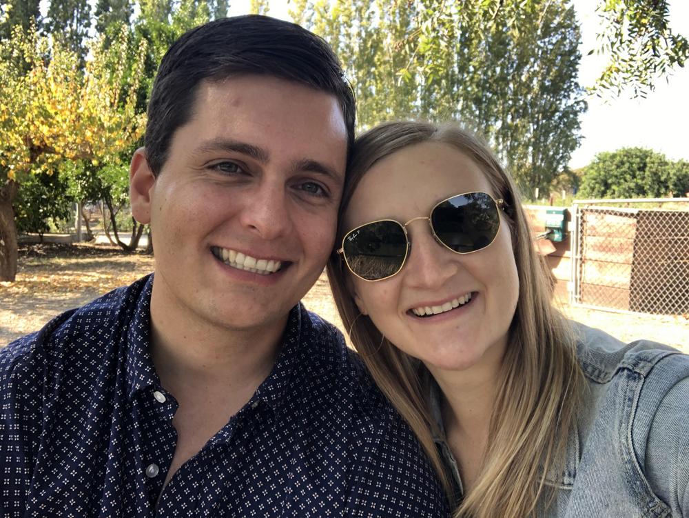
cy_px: 259
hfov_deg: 56.8
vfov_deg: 44.2
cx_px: 344
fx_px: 637
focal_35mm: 32
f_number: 2.2
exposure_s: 1/120
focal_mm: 2.87
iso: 64
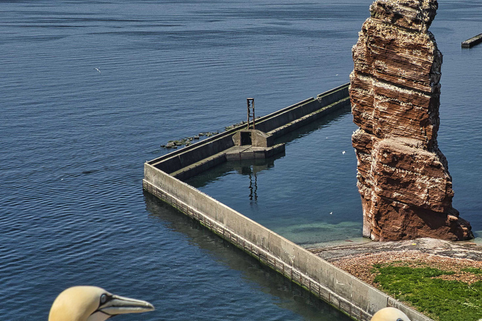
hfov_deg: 23.7
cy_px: 174
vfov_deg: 16.3
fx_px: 1124
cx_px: 414
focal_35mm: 84
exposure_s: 1/500
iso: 400
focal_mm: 41
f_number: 11
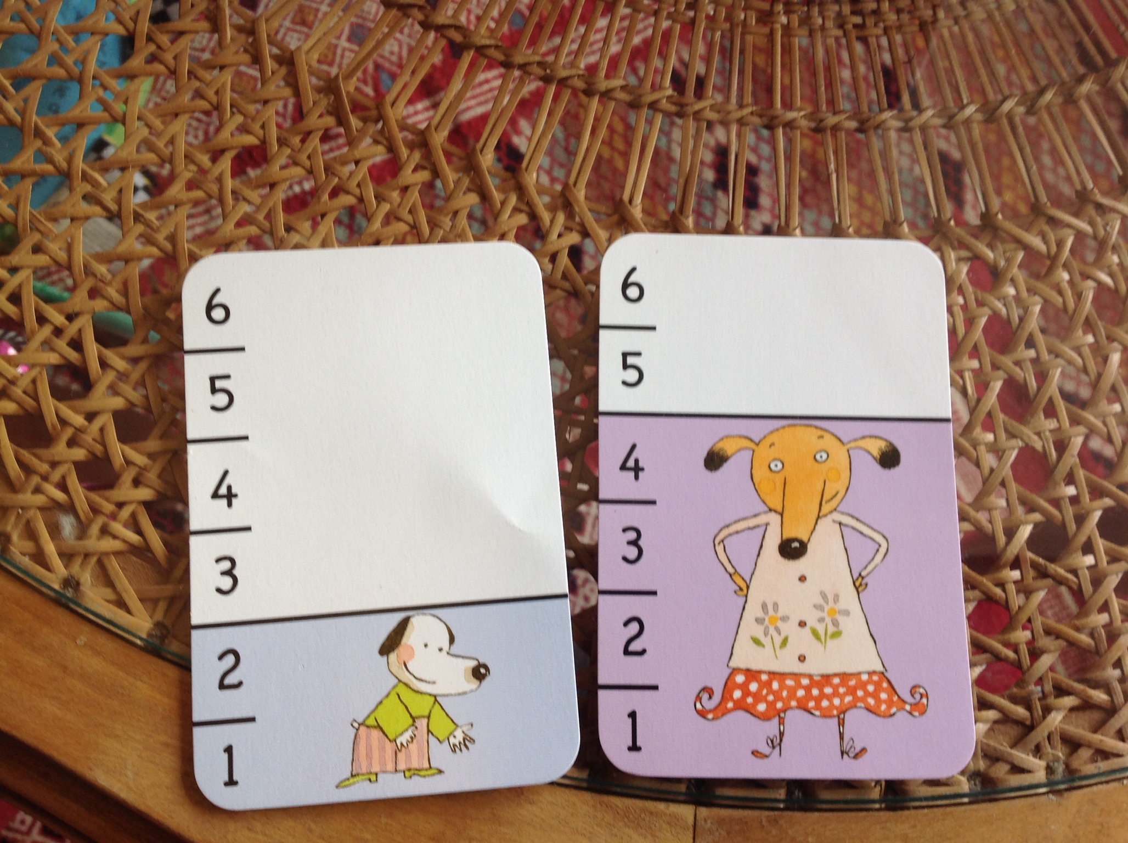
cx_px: 564
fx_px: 1139
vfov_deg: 40.6
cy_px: 422
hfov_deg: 52.7
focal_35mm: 35
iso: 64
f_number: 2.4
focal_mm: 4.28
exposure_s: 1/30
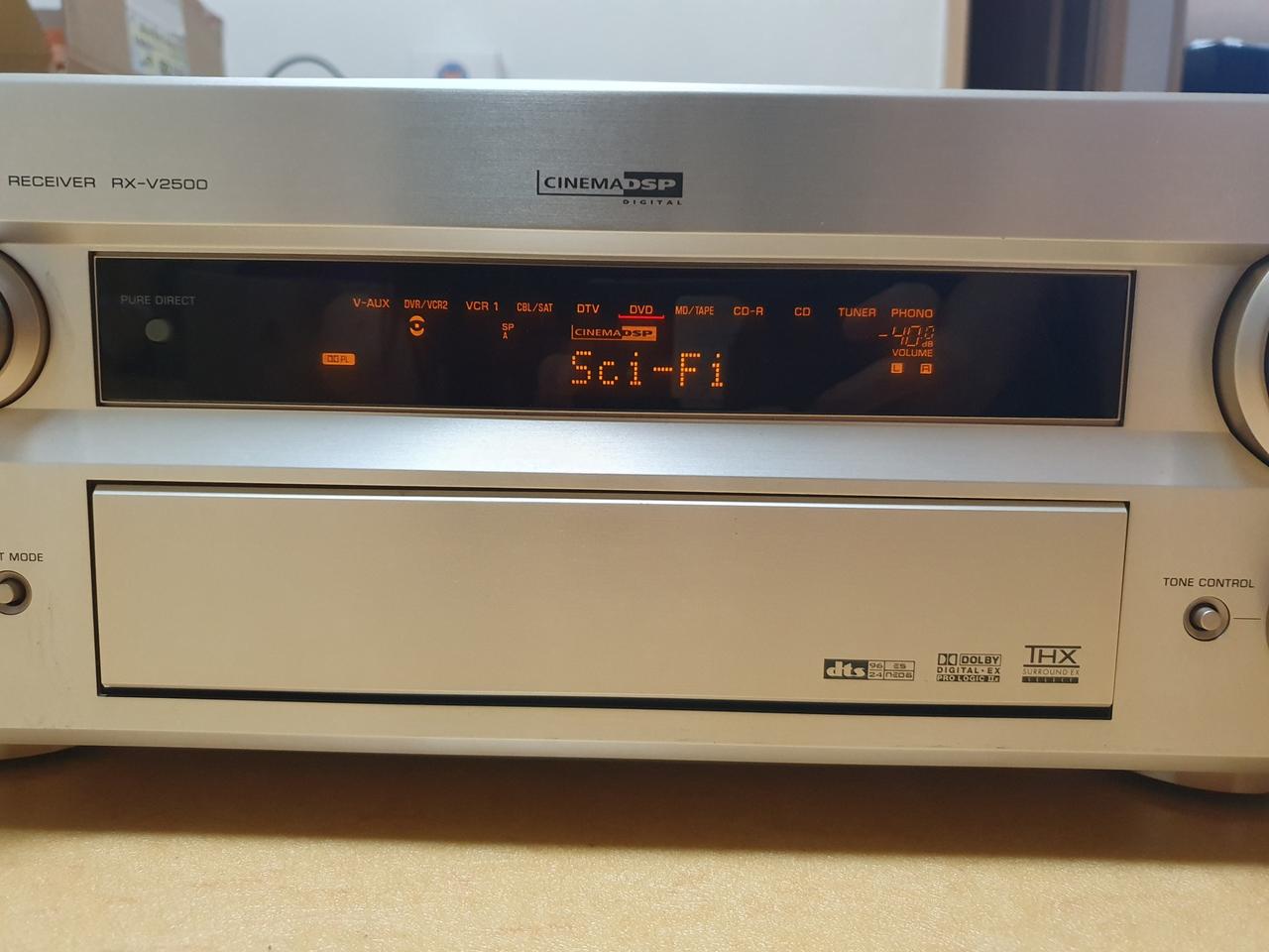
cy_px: 476
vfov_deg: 53.1
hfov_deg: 67.3
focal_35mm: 26
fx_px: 953
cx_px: 634
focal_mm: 4.32
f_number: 1.5
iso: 320
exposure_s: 1/40
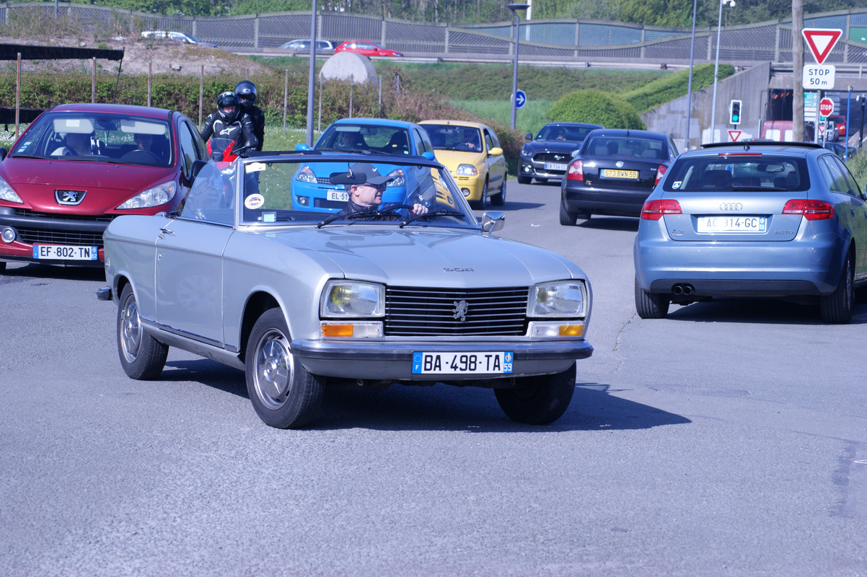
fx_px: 2708
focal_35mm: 112
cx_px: 434
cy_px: 288
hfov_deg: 18.2
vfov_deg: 12.2
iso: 200
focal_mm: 75
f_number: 8
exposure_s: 1/400
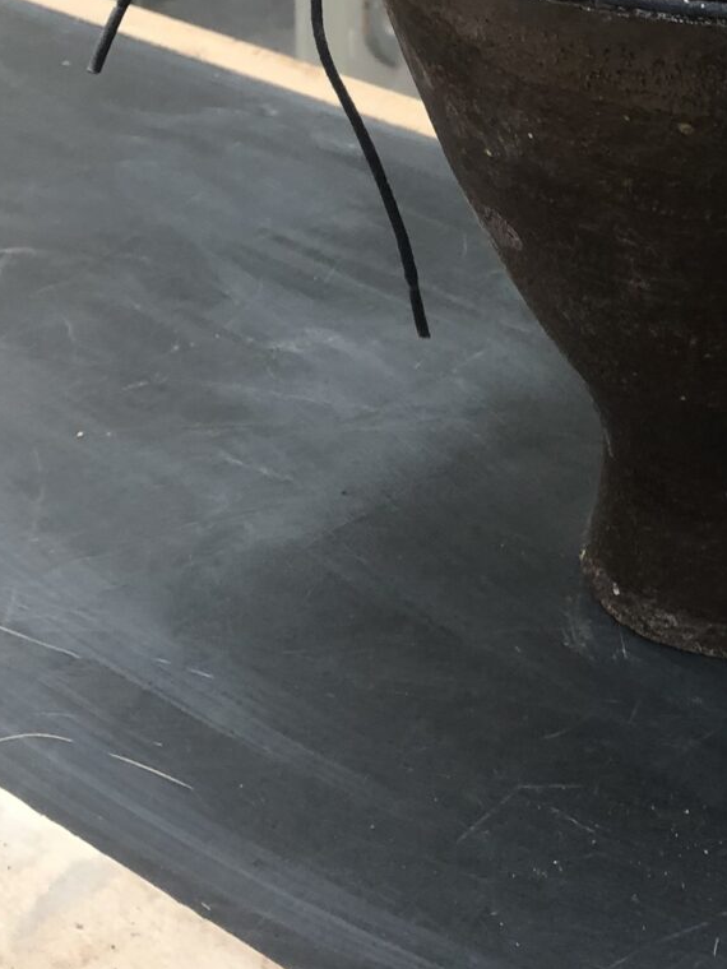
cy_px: -20
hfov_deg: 18.0
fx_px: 2156
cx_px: 906
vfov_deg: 24.1
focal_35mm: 77
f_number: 1.8
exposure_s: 1/20
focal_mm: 3.99
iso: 40
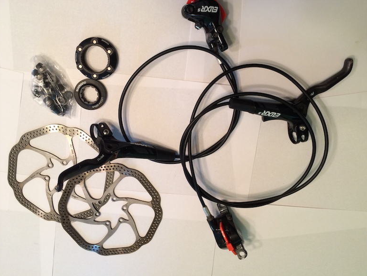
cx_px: 184
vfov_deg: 45.5
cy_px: 134
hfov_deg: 58.3
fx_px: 329
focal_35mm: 31
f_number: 2.2
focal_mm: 4.12
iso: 100
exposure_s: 1/30
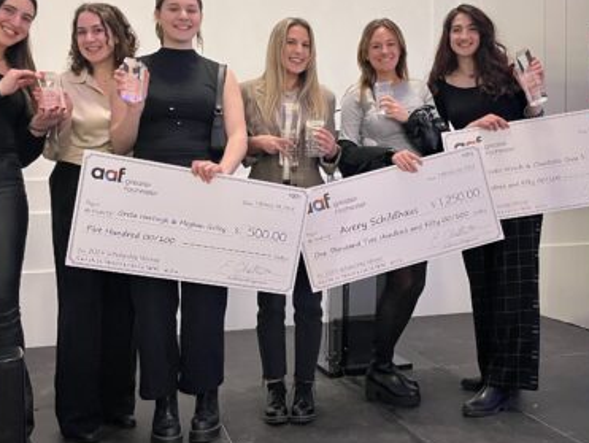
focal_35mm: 42
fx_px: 715
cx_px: 325
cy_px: 198
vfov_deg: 34.4
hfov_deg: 44.7
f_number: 1.6
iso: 500
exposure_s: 1/30
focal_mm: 5.1
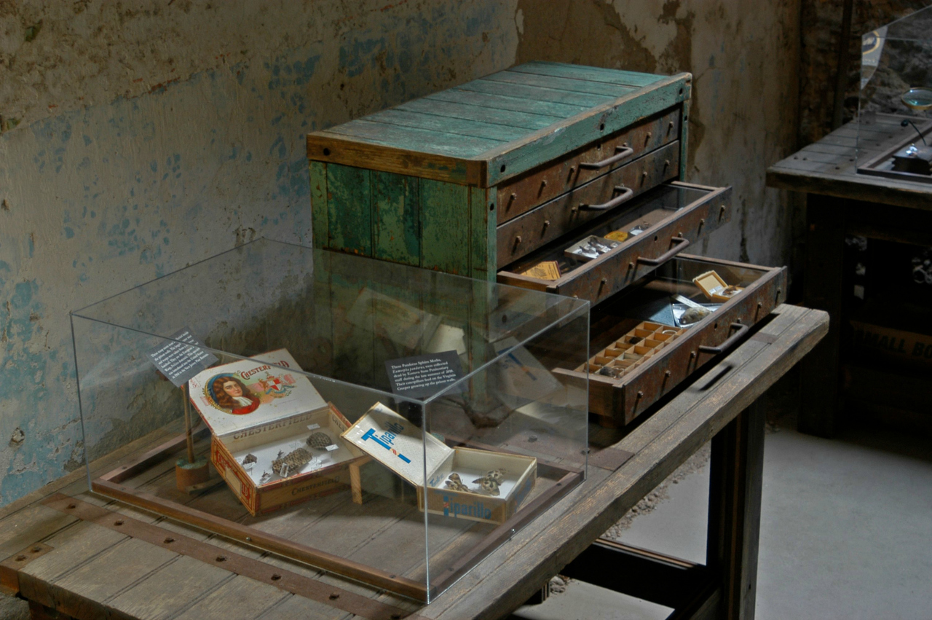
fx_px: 1552
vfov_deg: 22.6
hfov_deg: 33.4
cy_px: 310
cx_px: 466
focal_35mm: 60
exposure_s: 1/6
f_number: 4.2
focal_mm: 40
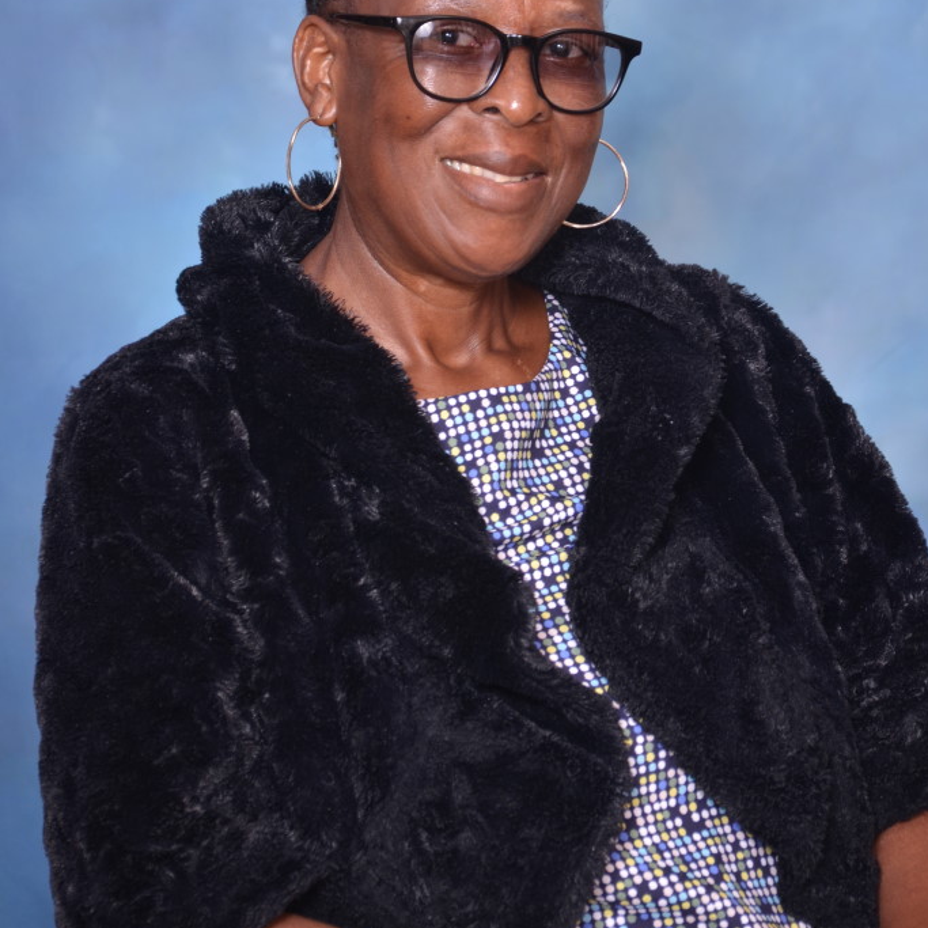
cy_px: 268
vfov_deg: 9.8
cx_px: 456
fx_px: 5399
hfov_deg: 9.8
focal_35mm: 178
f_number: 7.1
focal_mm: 90
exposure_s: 1/80
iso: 250
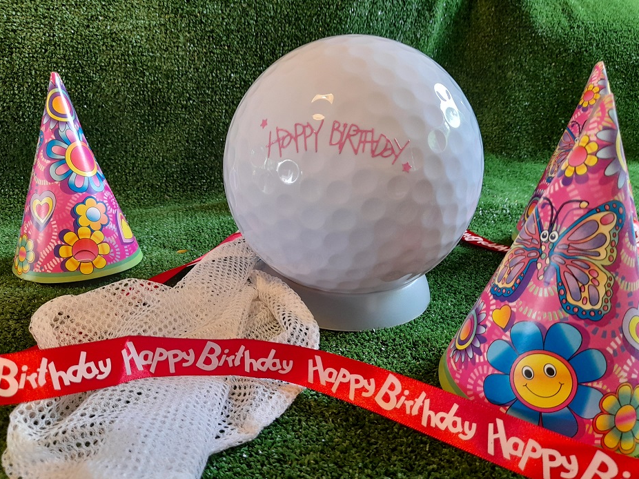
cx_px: 299
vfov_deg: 51.3
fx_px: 498
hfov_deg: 65.3
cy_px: 246
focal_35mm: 27
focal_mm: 4.6
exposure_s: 1/50
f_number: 2
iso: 200
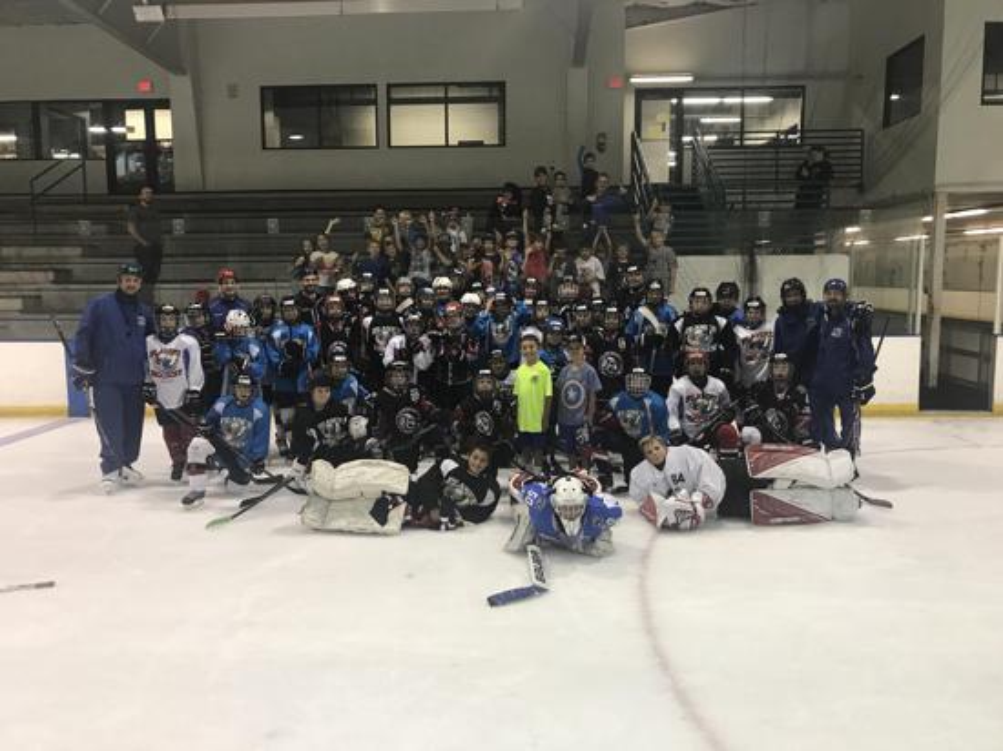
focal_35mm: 28
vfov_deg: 49.7
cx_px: 502
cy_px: 376
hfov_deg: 63.5
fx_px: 811
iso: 32
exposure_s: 1/30
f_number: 1.8
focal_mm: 3.99
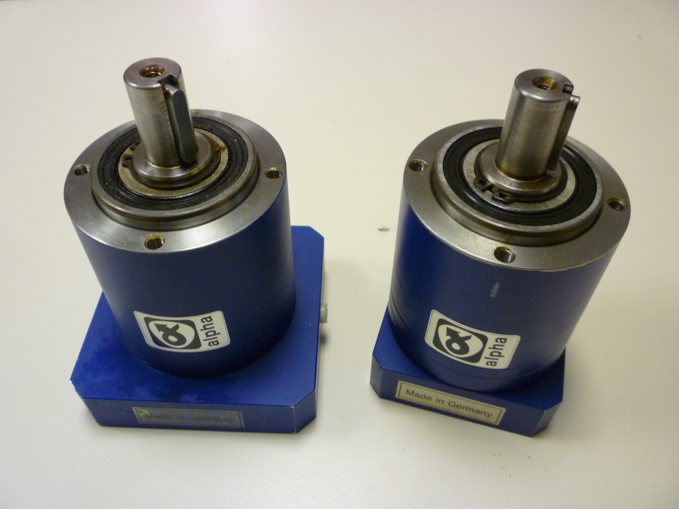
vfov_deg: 48.2
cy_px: 254
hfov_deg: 61.7
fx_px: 569
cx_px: 340
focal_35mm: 29
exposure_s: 1/25
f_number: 3.3
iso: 400
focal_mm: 5.2
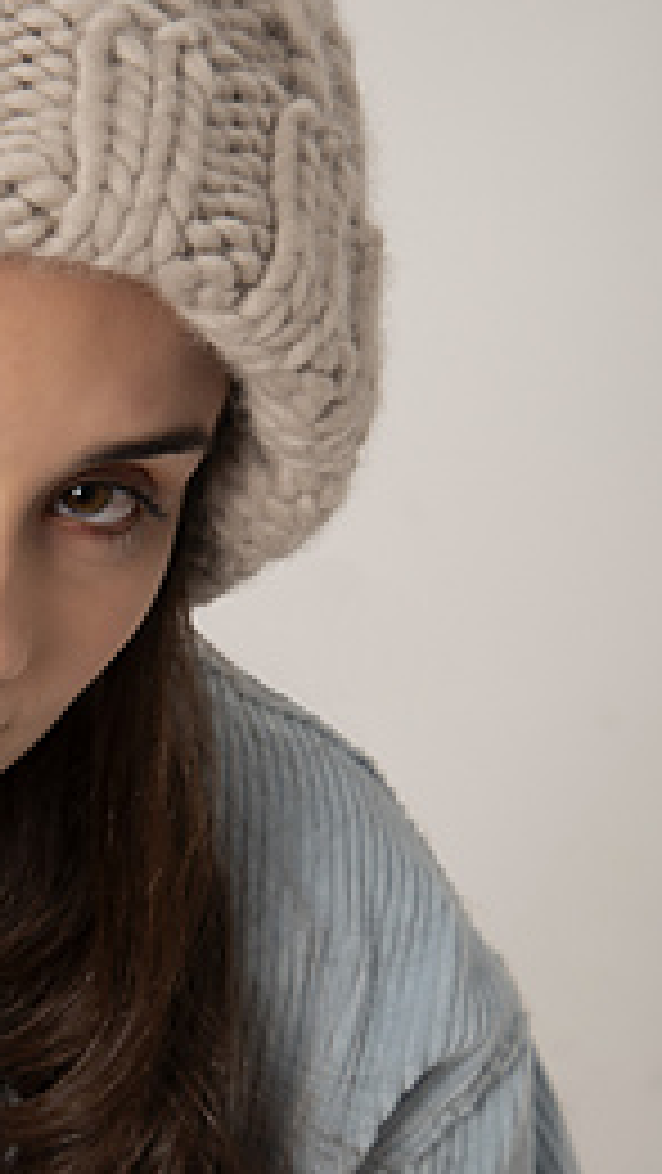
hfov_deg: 7.1
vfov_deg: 12.6
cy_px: 760
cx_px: -81
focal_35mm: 171
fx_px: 5331
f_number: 8
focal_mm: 85
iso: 160
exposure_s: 1/160
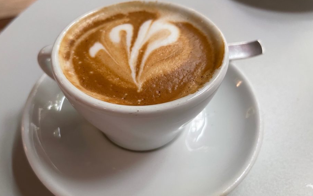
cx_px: 139
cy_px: 103
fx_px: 264
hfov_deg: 61.1
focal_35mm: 31
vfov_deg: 40.6
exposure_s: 1/50
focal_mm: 5.1
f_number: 1.6
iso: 200
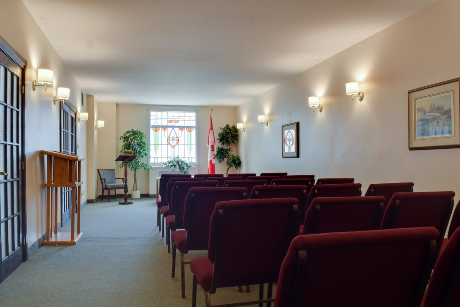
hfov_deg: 63.6
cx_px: 223
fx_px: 371
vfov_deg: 45.0
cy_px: 162
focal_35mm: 29
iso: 100
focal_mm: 18
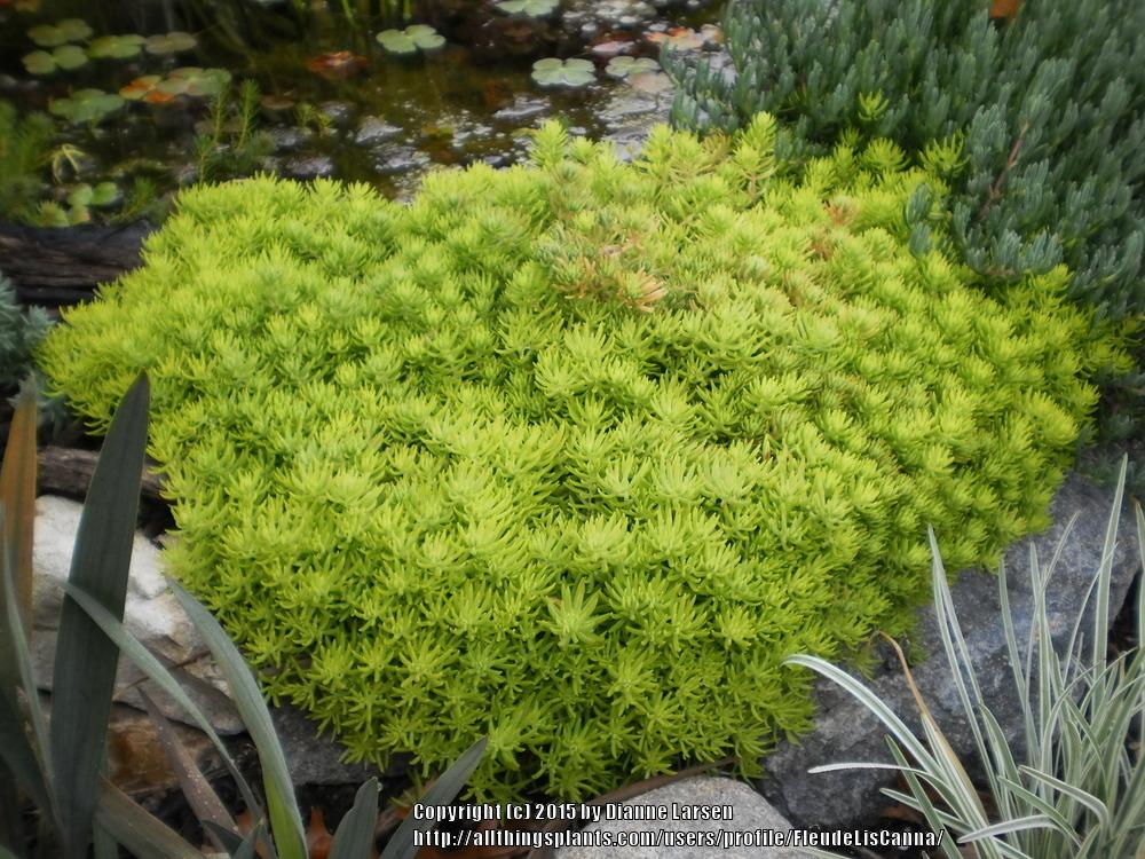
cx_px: 572
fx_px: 1389
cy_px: 430
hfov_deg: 44.8
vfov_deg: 34.3
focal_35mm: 42
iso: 100
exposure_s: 1/100
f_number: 3.5
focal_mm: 7.4
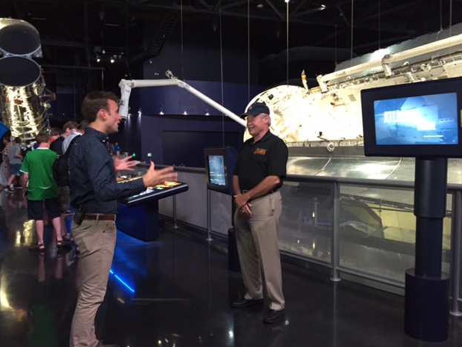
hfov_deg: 60.0
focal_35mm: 30
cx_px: 225
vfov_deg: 46.8
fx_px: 400
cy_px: 178
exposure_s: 1/17
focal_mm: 4.15
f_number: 2.2
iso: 250
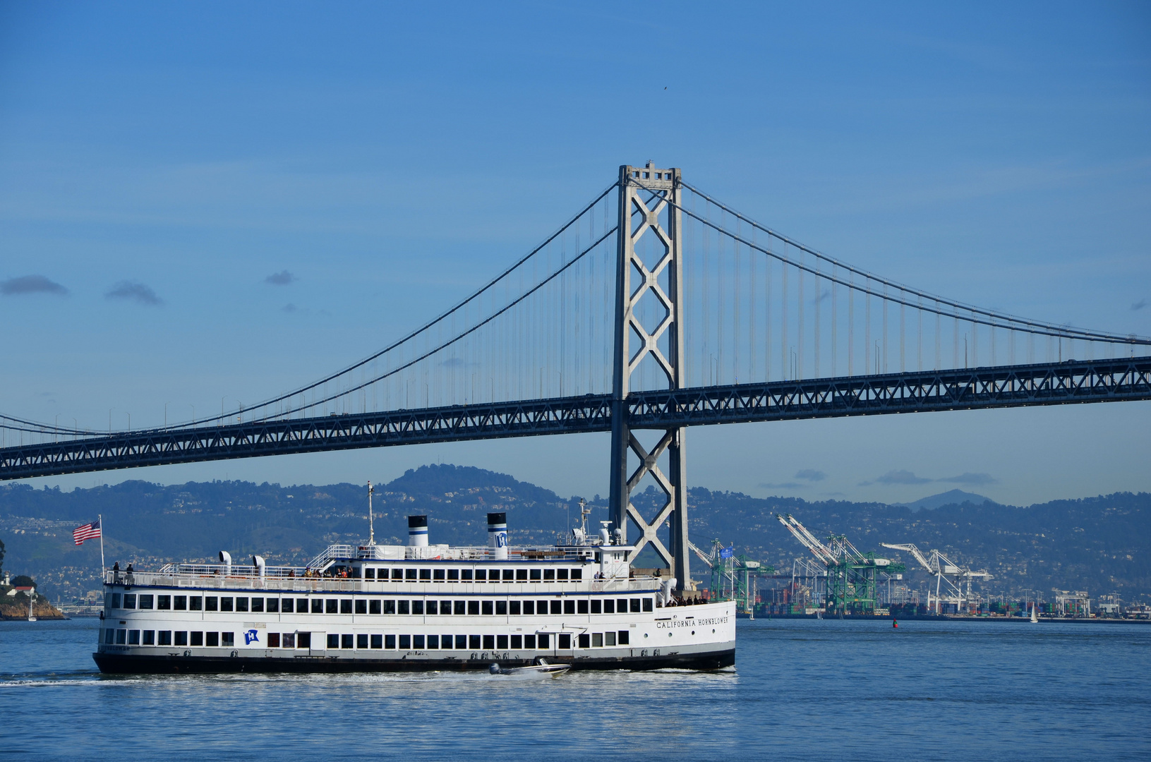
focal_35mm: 158
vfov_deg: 8.7
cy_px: 381
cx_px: 576
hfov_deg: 13.1
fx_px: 5025
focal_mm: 105
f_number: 11
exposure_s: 1/500
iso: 100
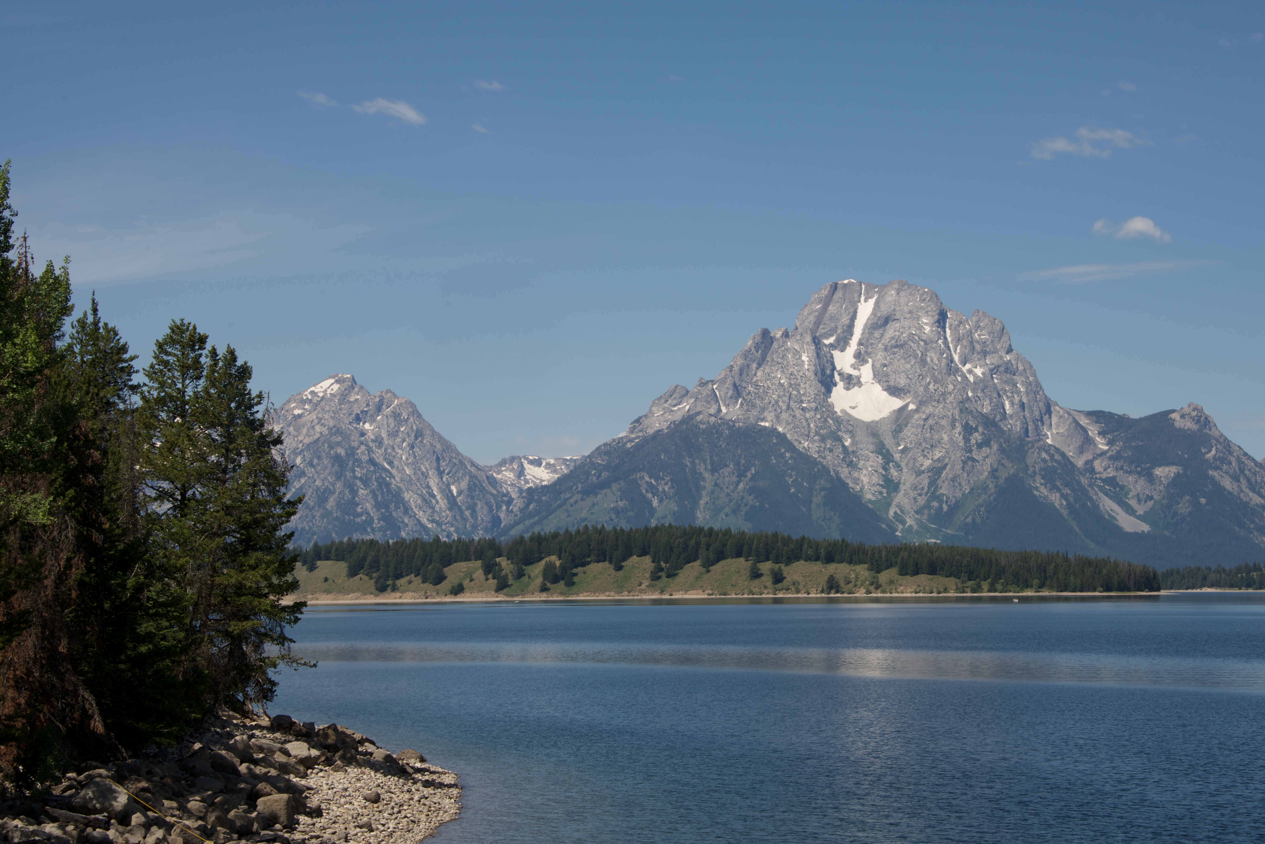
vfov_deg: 18.0
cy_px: 435
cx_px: 656
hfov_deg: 26.6
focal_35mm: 76
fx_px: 2671
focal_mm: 68
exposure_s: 1/125
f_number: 14
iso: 100
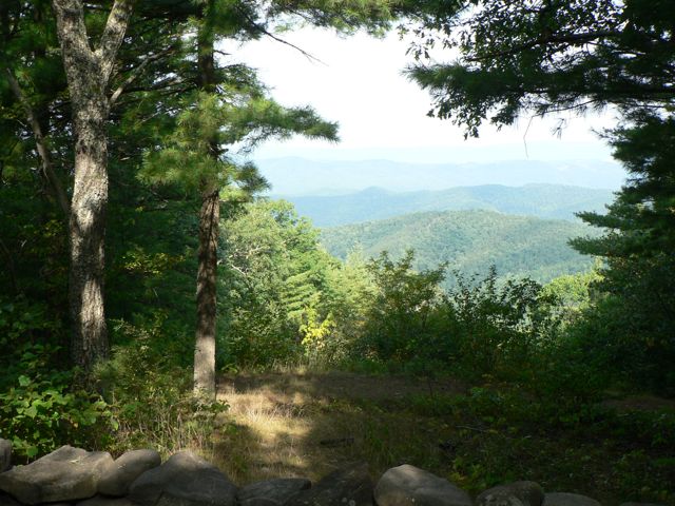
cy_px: 253
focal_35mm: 36
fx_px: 702
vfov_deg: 39.7
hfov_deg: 51.4
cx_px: 338
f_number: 4
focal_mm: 6
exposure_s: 1/125
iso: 80
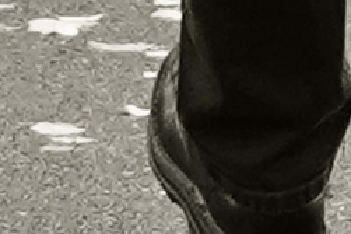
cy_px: -289
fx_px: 4725
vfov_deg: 2.8
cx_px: 407
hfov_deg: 4.2
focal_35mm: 485
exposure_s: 1/2000
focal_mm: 75
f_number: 4
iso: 1600
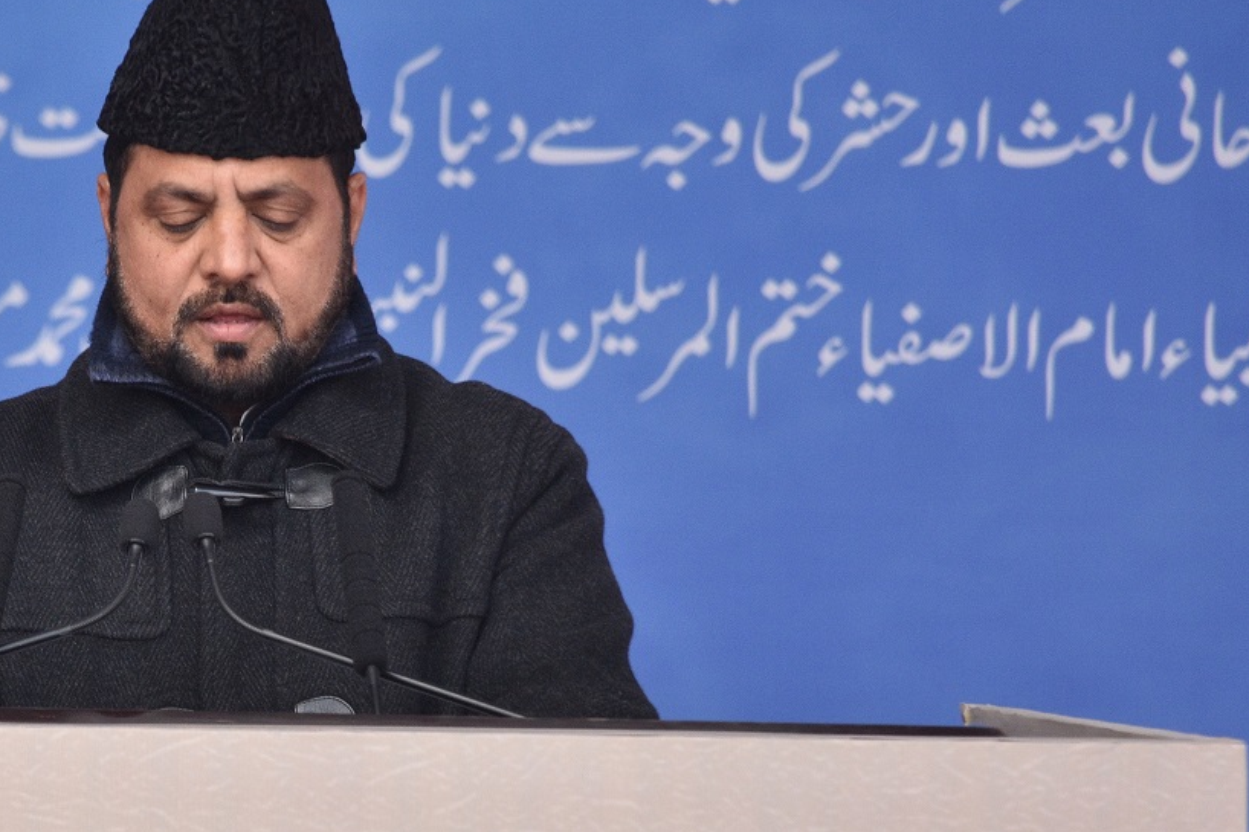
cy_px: 563
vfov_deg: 3.6
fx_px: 13354
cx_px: 235
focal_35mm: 385
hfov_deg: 5.4
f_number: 10
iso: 500
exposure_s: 1/125
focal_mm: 140
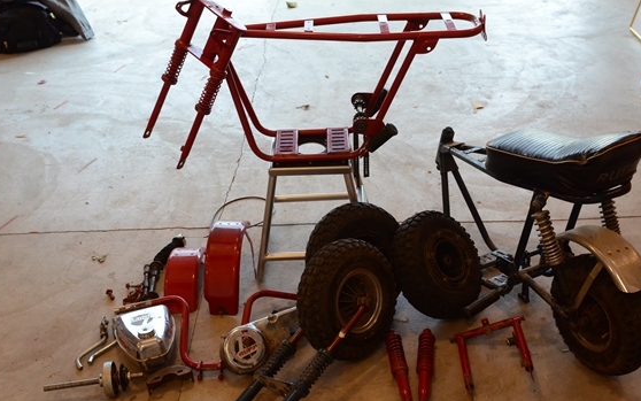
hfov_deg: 47.2
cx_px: 339
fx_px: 734
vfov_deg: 30.6
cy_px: 206
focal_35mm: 42
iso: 2000
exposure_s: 1/125
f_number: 4
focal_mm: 24
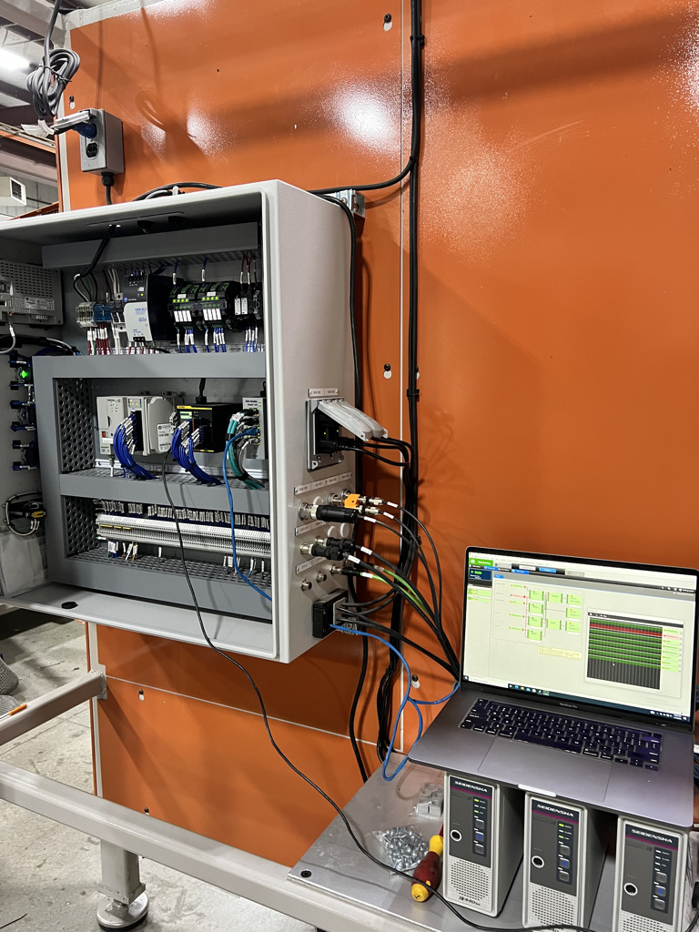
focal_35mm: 26
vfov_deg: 67.3
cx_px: 350
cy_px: 466
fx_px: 700
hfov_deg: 53.1
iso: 400
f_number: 1.5
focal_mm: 5.7
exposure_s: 1/60
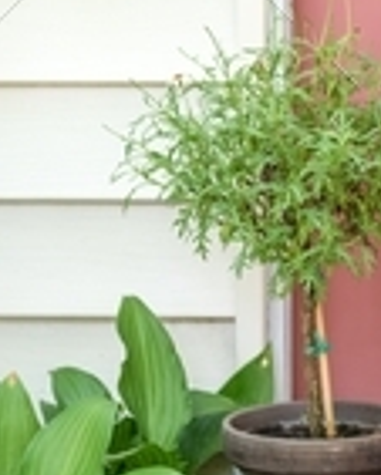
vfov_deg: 9.8
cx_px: 634
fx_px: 2760
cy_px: 30
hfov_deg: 7.7
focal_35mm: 196
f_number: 2.8
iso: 250
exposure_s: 1/200
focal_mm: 50
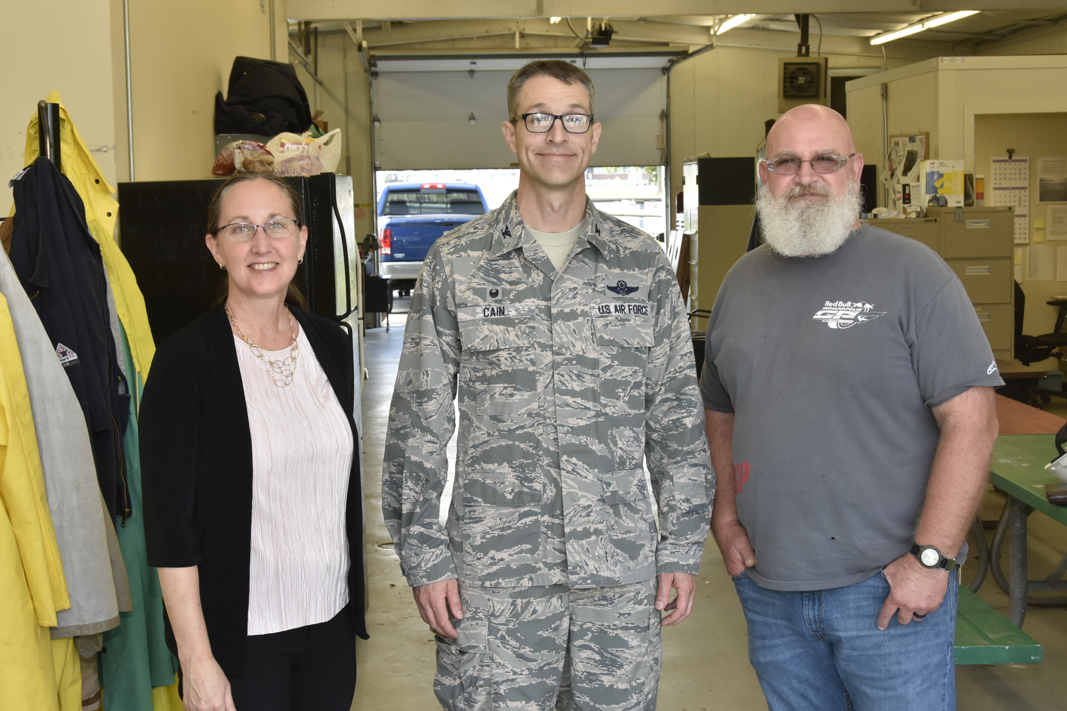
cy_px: 351
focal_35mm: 59
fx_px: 1748
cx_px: 519
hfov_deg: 33.9
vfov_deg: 23.0
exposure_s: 1/125
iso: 640
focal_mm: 38
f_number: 8
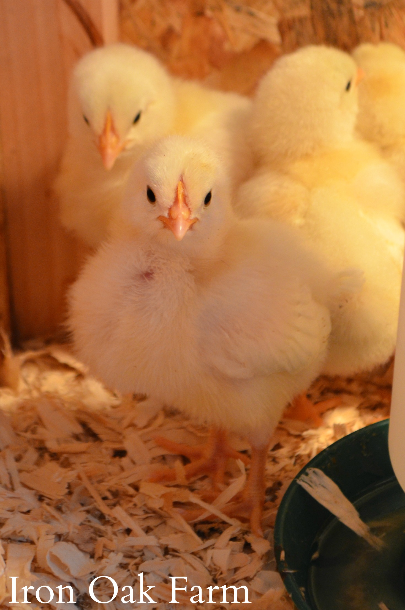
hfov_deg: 16.5
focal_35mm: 82
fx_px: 1398
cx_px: 202
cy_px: 305
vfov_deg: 24.7
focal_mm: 55
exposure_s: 1/30
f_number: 5.6
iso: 1000
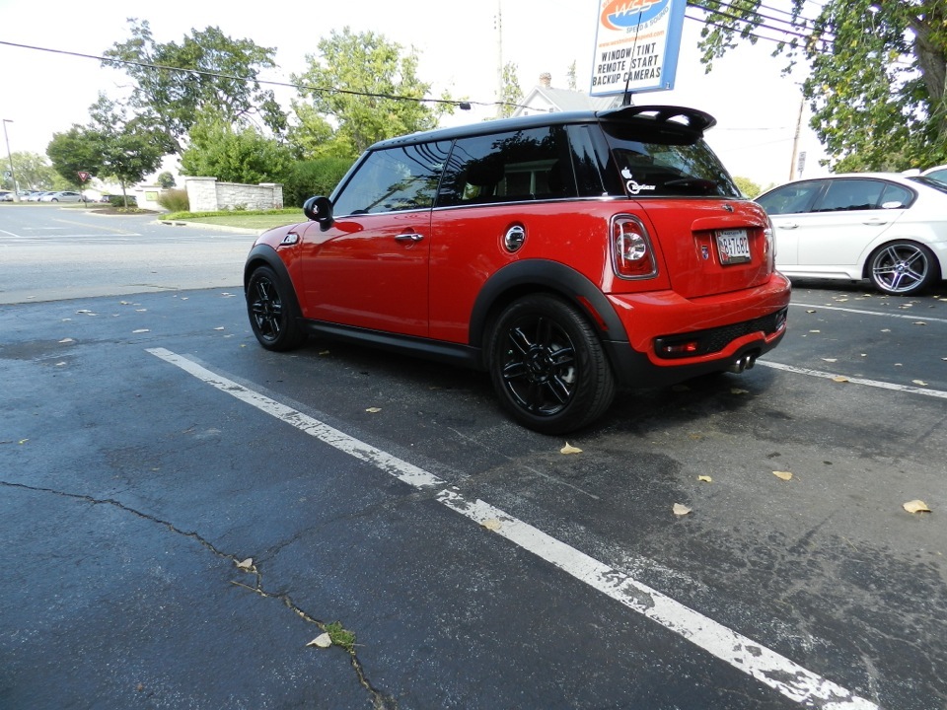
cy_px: 355
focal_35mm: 23
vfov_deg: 58.9
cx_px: 474
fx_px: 629
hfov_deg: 73.9
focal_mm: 4
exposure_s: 1/400
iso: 160
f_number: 3.4
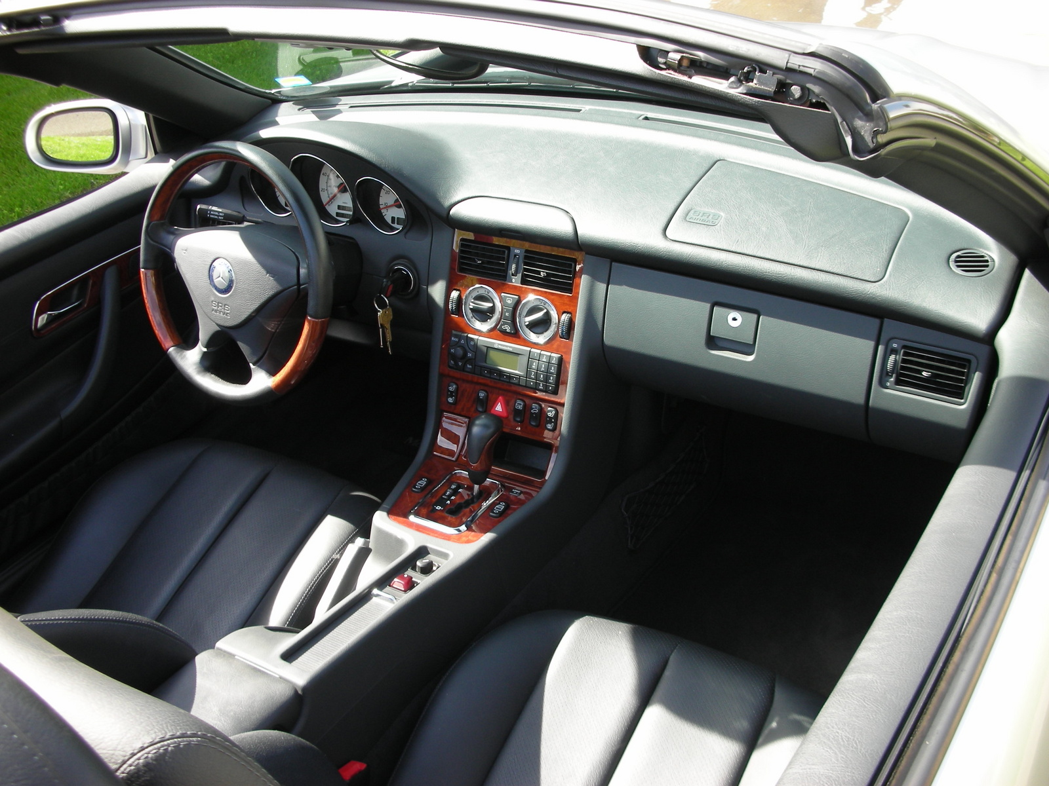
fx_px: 1061
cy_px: 393
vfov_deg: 40.7
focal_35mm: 35
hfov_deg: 52.6
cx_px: 524
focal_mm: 5.8
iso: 50
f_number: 3
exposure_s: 1/82
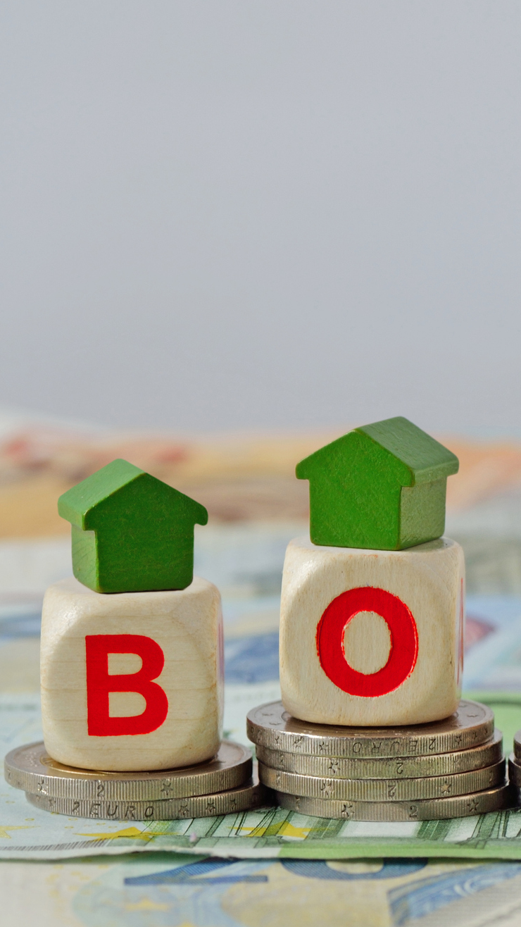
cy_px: 487
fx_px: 5601
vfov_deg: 9.5
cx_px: 671
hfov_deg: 5.3
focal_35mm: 228
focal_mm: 90
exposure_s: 1/10
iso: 100
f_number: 9
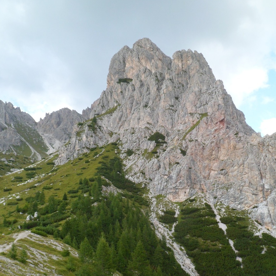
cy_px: 173
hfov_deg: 40.9
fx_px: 370
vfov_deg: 40.6
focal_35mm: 41
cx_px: 139
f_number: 3.7
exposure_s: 1/250
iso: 80
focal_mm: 5.7
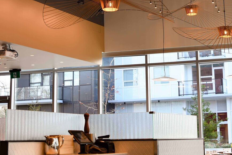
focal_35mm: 80
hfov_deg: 25.4
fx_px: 516
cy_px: 26
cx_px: 124
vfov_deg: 16.9
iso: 80
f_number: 3.2
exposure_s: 1/50
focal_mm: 29
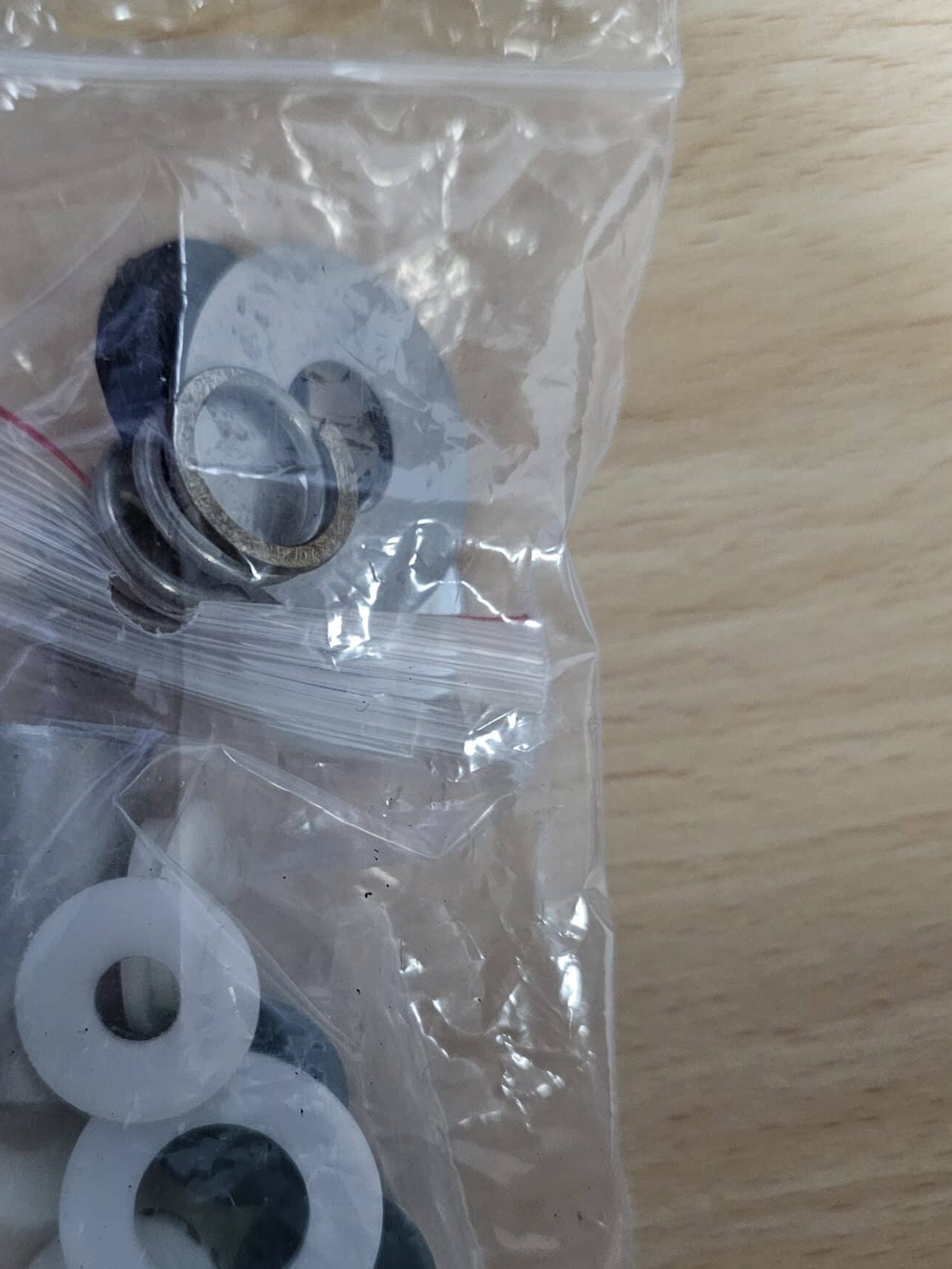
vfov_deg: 53.7
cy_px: 745
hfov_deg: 41.0
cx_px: 284
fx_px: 1247
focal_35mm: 34
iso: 640
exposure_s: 1/25
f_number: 1.7
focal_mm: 6.3
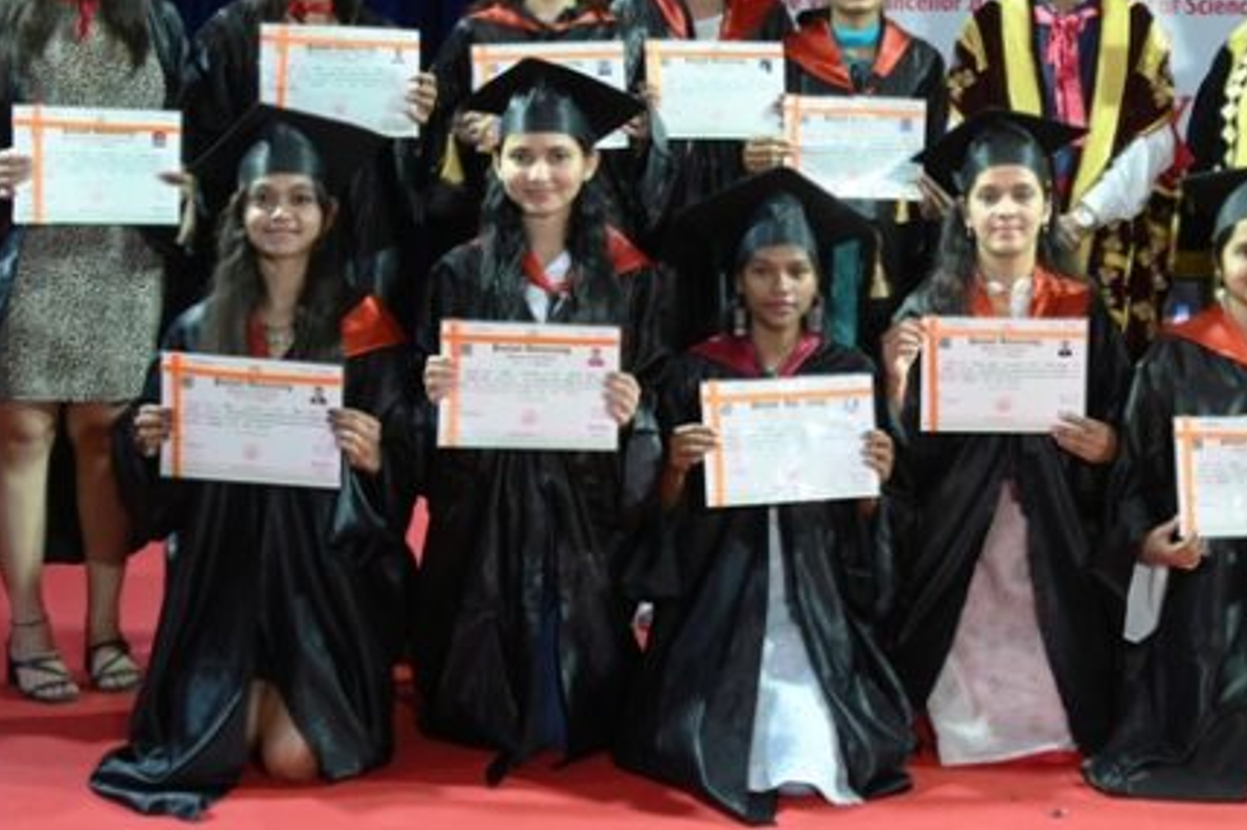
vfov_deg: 21.8
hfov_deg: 31.6
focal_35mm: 62
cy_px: 249
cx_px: 988
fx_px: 2143
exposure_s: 1/50
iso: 2000
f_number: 6.3
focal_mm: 34.5
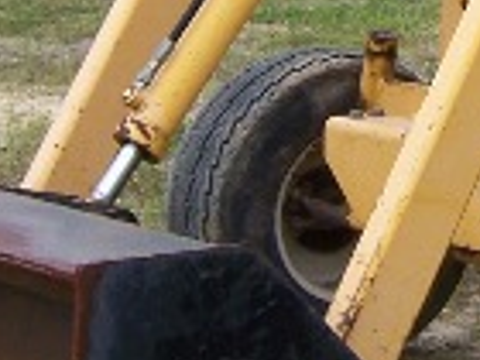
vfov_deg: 8.9
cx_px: 638
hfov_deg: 11.7
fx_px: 2274
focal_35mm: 164
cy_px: -117
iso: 80
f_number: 4.5
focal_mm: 6.2
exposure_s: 1/400
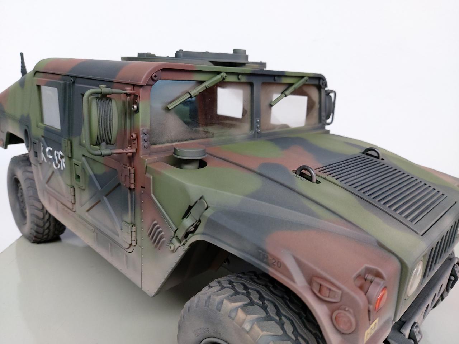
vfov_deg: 54.9
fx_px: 331
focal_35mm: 25
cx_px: 230
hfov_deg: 69.4
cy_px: 172
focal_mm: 4.58
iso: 250
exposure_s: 1/60
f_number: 2
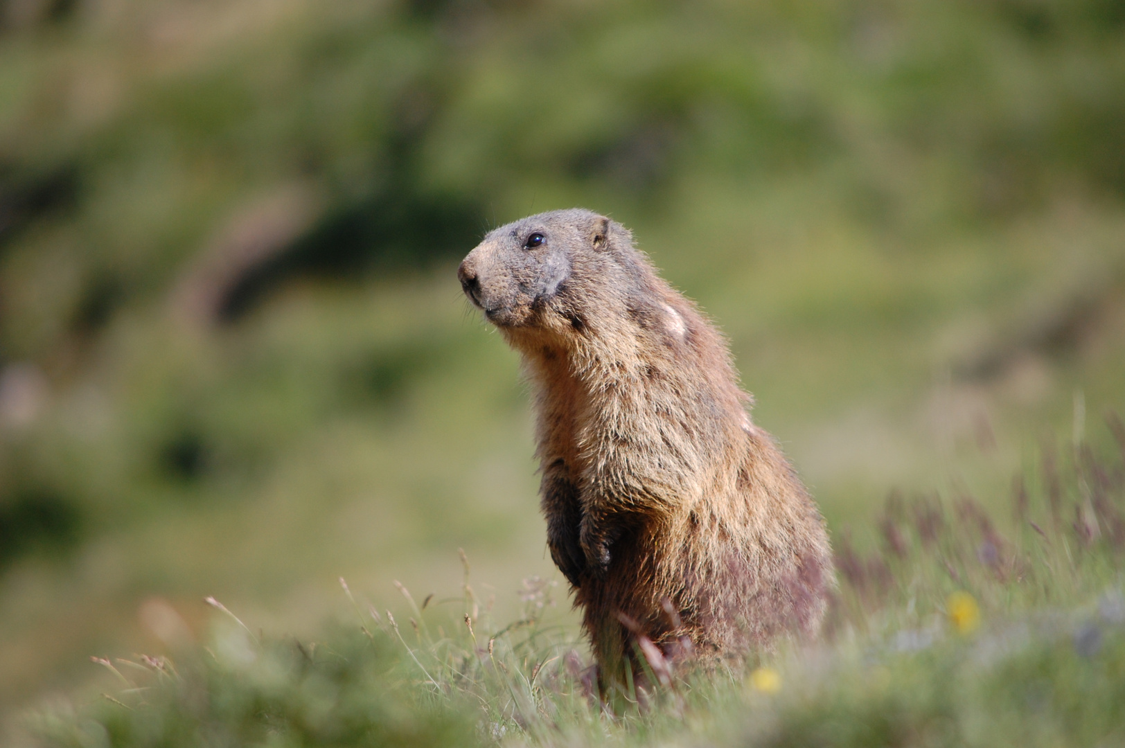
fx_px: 14051
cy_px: 374
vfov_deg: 3.1
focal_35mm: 450
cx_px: 562
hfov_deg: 4.6
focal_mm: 300
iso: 400
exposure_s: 1/800
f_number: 5.6
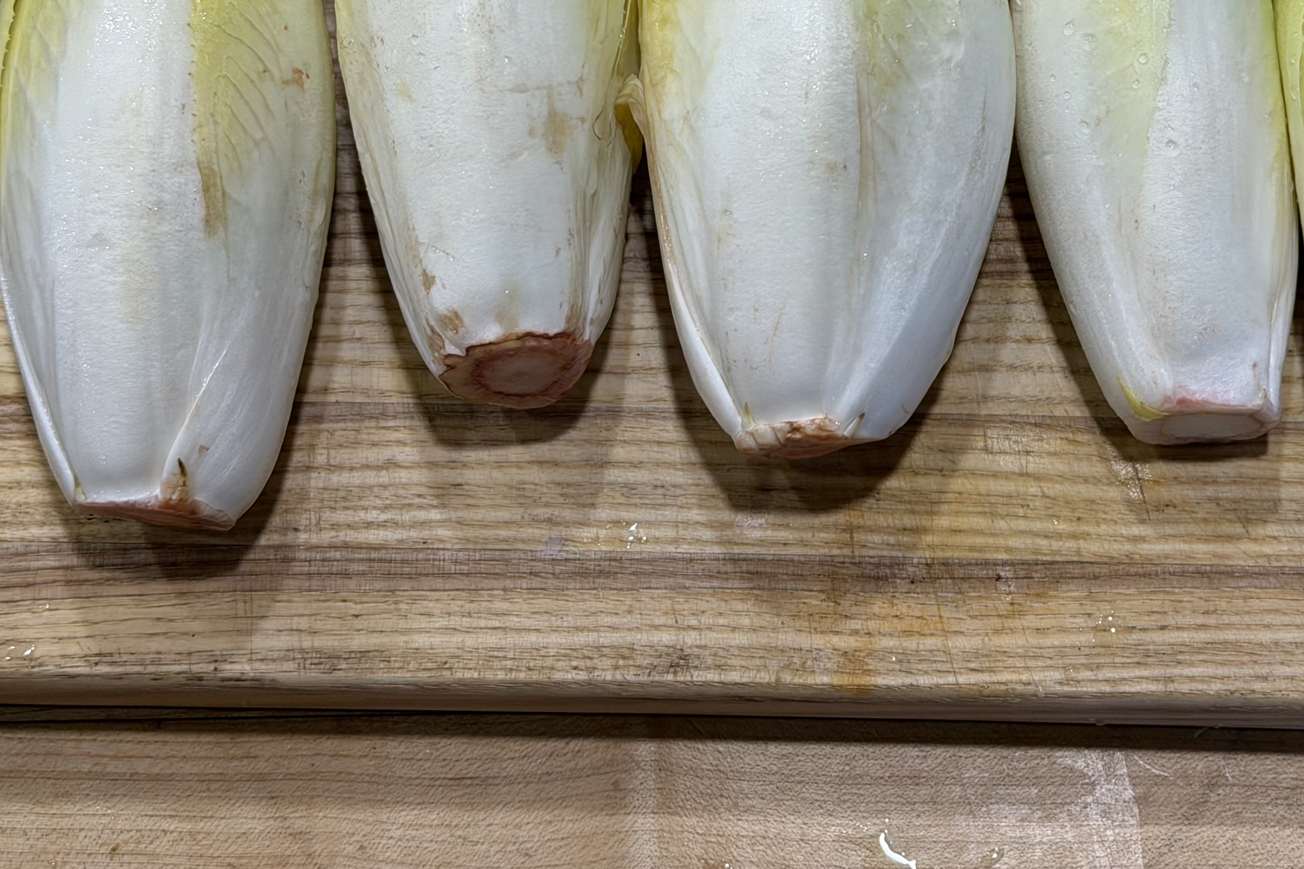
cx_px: 941
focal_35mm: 82
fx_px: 2970
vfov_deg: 16.5
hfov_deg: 24.5
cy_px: 141
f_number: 1.78
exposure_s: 1/60
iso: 64
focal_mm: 6.76
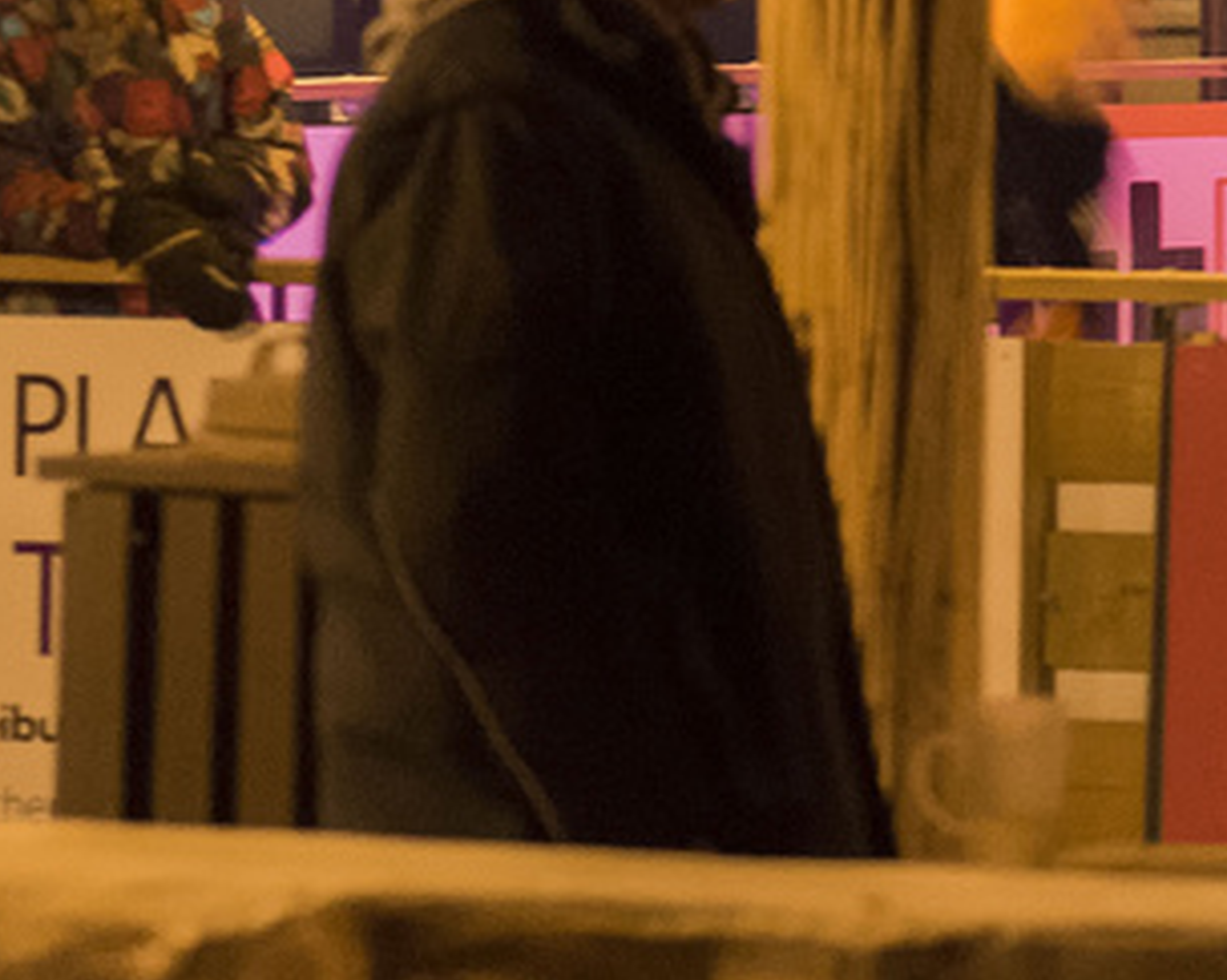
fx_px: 21455
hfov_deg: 3.2
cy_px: -89
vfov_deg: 2.6
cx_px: 2632
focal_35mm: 591
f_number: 4
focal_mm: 118
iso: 3200
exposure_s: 1/15
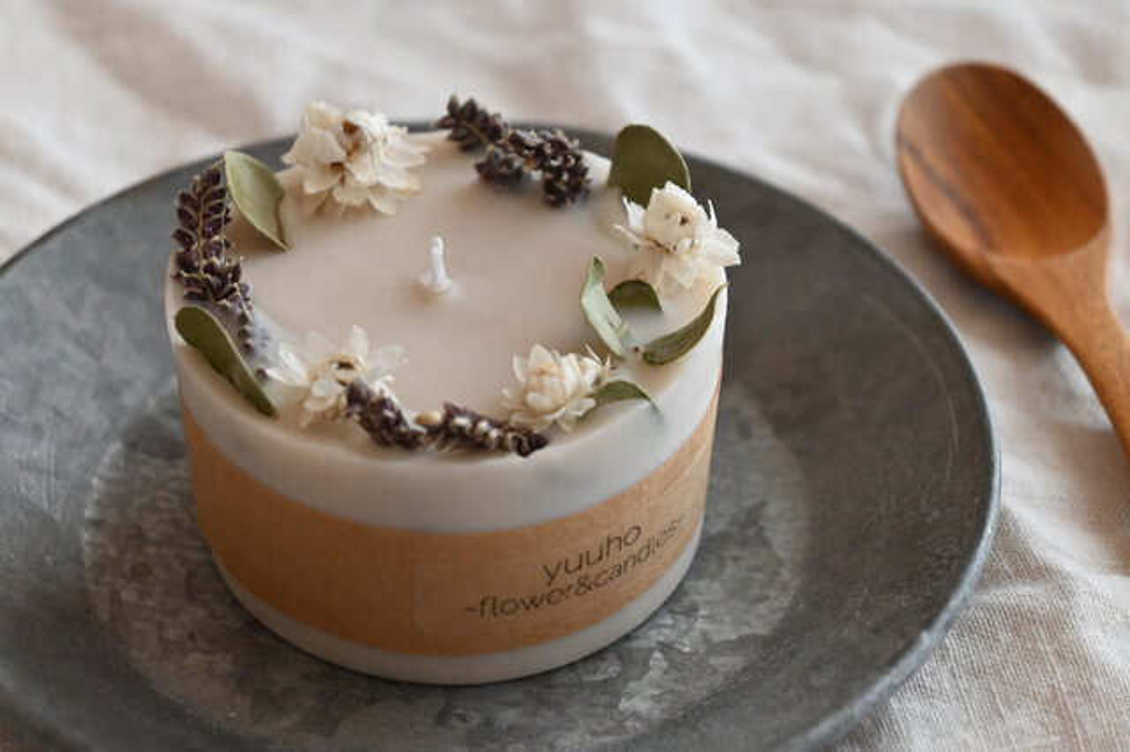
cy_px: 376
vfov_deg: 18.2
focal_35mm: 75
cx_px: 565
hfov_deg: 27.0
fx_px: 2353
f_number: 6.3
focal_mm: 50
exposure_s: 1/80
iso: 1250
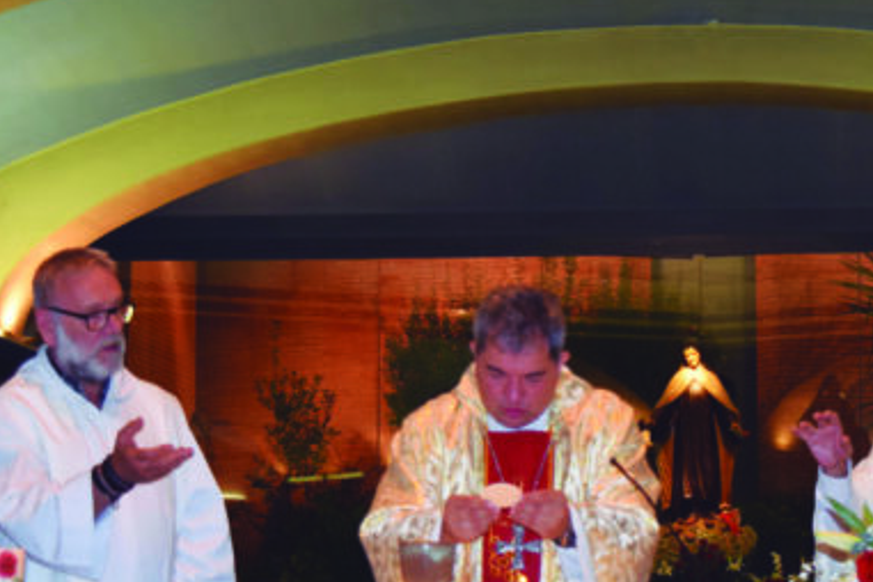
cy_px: 298
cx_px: 598
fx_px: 2934
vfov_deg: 11.3
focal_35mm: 121
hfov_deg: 16.9
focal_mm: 40
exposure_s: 1/100
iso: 800
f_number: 5
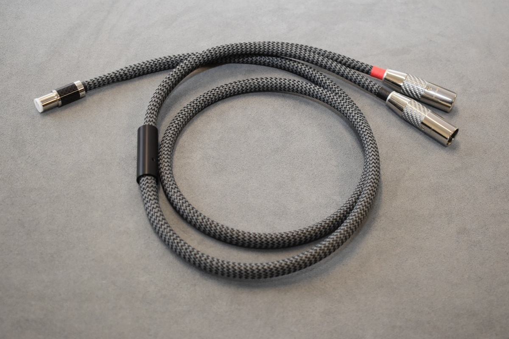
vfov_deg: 26.5
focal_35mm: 51
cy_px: 170
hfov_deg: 38.9
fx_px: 721
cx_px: 254
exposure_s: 1/125
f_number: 4.5
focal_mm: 34
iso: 1250
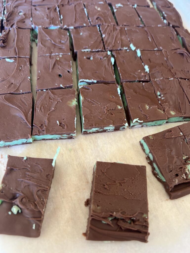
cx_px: 95
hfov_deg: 53.1
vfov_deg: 67.3
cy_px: 126
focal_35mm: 26
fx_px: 190
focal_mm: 5.7
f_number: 1.5
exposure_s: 1/60
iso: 80
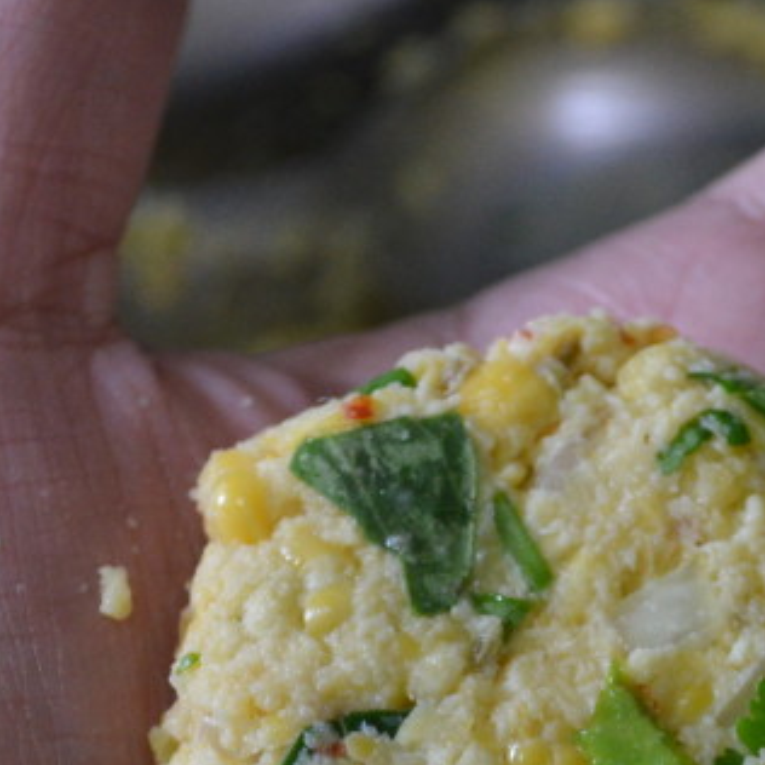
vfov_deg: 12.0
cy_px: 755
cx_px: 673
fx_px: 3610
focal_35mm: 144
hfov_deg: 12.0
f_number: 5
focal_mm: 35
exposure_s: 1/30
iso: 1800
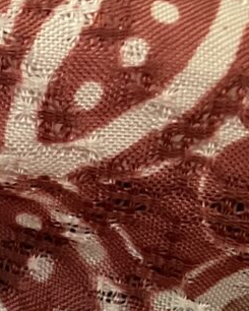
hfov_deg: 10.2
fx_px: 1261
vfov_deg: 12.0
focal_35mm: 137
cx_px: -279
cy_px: 679
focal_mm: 3.99
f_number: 1.8
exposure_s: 1/40
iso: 250
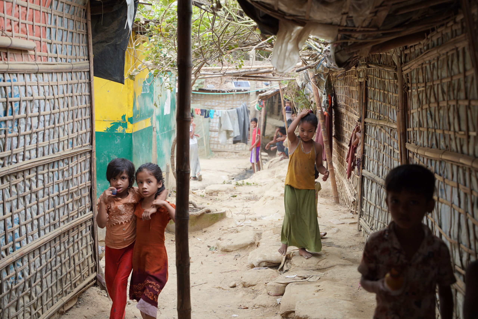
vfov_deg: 26.5
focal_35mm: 51
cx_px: 239
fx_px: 677
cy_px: 160
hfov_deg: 38.9
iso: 125
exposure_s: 1/160
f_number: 4
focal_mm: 51
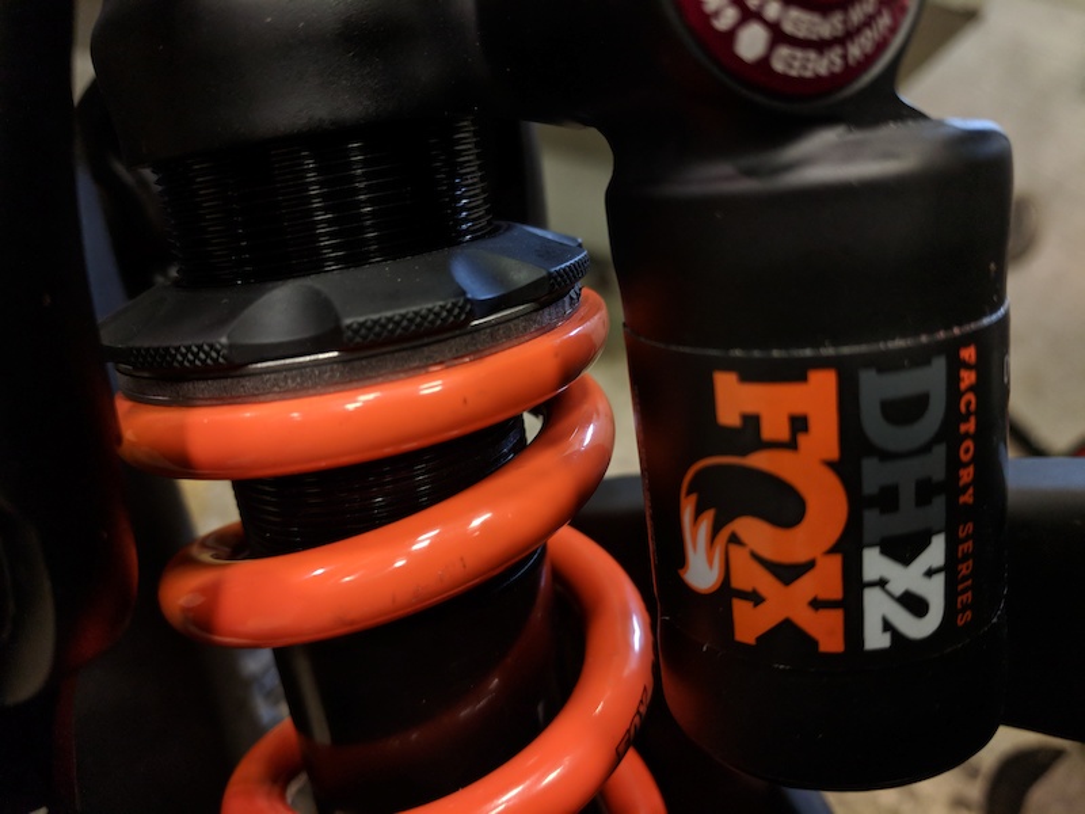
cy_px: 407
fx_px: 815
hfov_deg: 67.3
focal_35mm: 26
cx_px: 542
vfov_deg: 53.1
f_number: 2
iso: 684
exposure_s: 1/40
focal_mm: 4.67
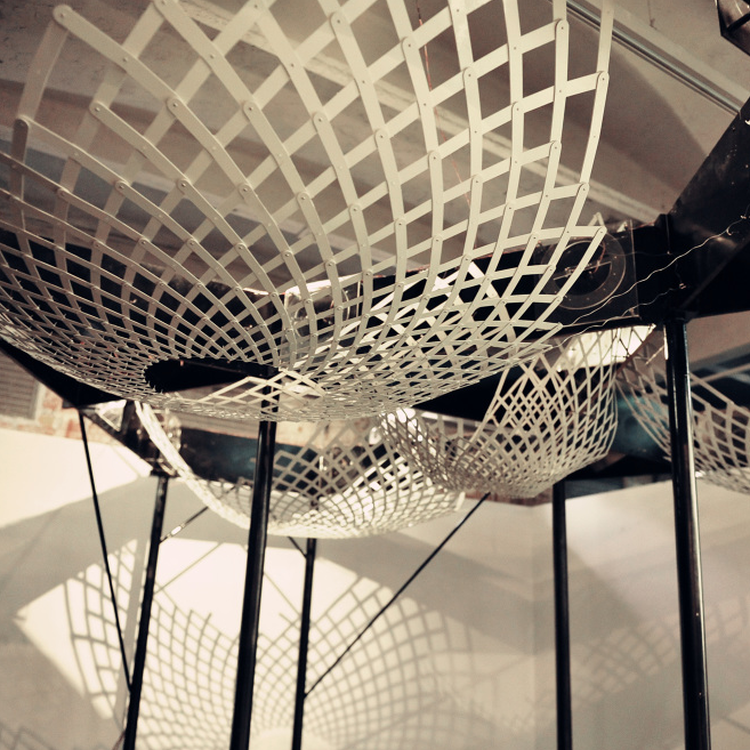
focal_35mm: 31
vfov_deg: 52.5
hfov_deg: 52.2
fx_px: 760
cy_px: 377
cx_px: 450
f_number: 2.8
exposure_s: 1/50
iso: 3200
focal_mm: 24
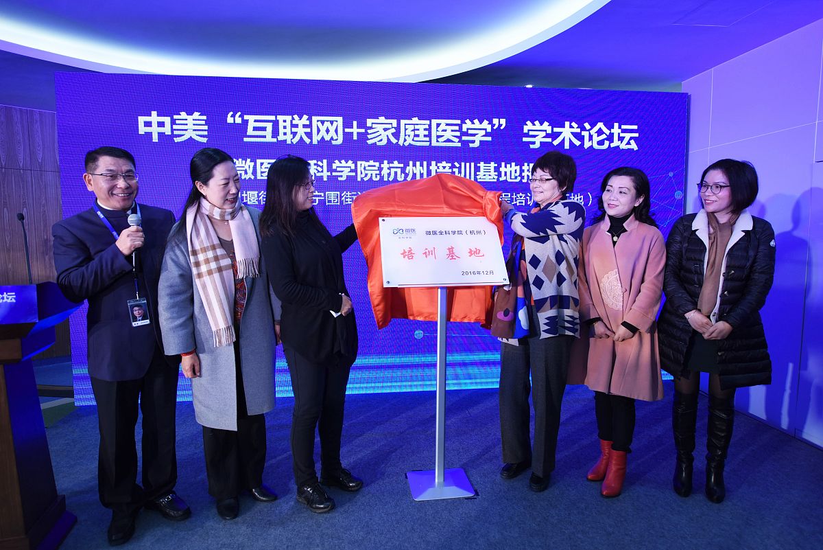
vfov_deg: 62.0
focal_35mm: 20
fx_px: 457
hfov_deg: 84.0
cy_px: 275
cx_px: 412
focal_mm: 20
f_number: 3.2
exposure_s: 1/200
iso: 800
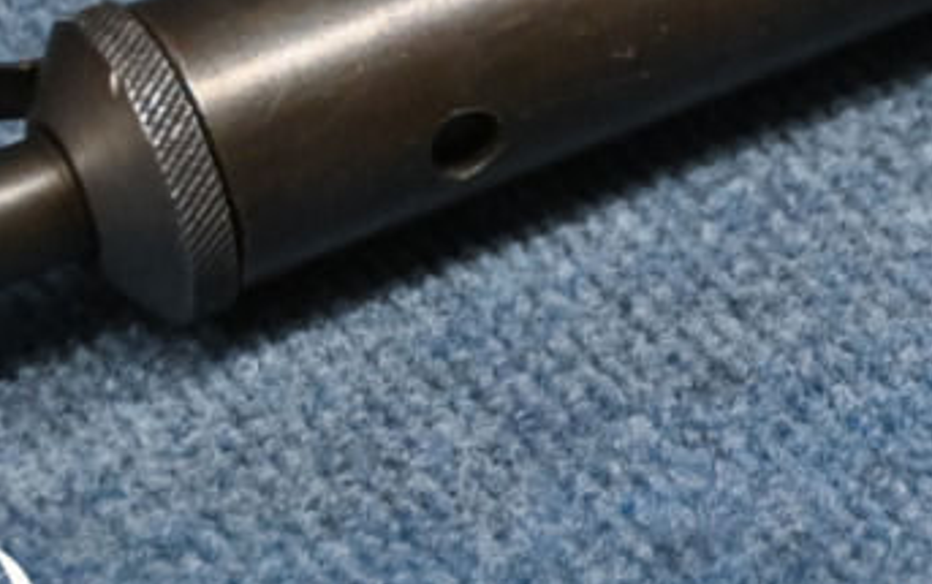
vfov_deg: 4.5
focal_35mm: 295
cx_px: 1062
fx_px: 7499
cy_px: -37
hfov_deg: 7.1
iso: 7200
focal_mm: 65
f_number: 5
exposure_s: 1/100
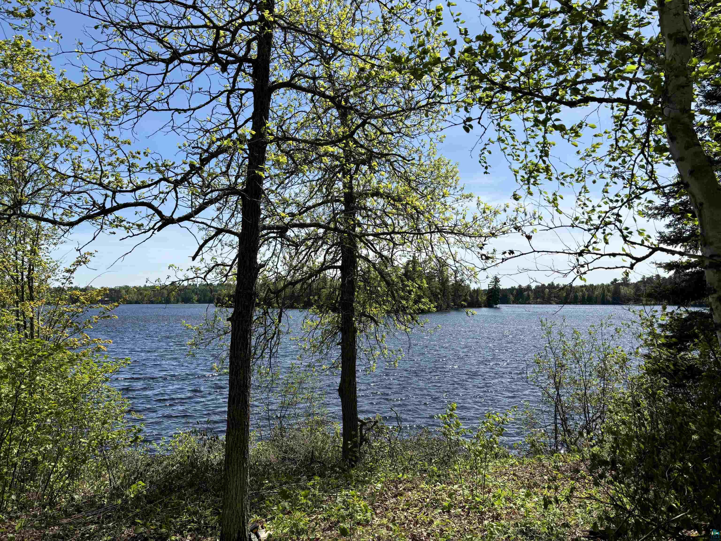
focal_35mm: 26
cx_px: 360
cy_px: 270
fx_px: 542
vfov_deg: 53.1
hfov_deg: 67.3
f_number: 1.6
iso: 50
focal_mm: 5.96
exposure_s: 1/3650
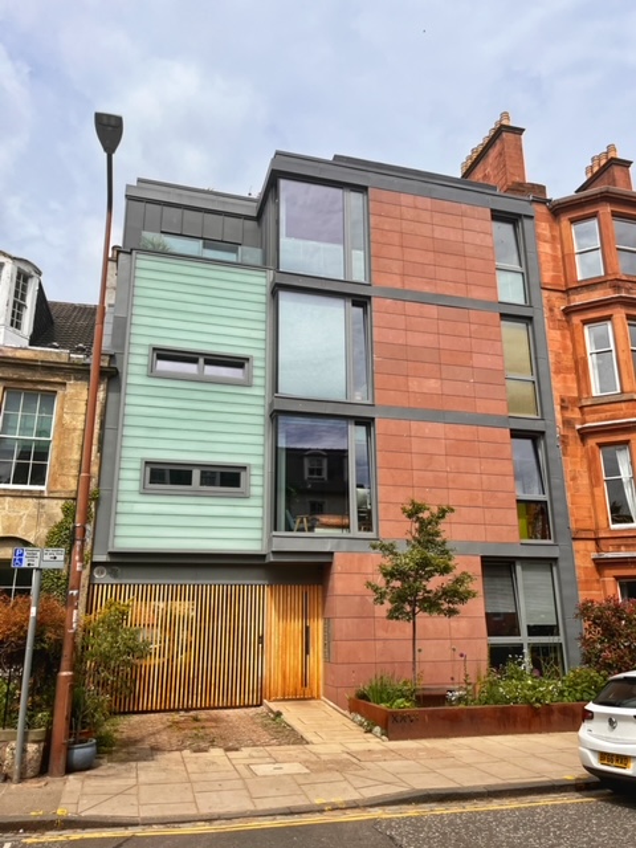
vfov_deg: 67.3
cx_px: 318
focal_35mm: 26
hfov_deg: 53.1
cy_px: 424
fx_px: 637
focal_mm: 5.1
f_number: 1.6
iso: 50
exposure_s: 1/5556
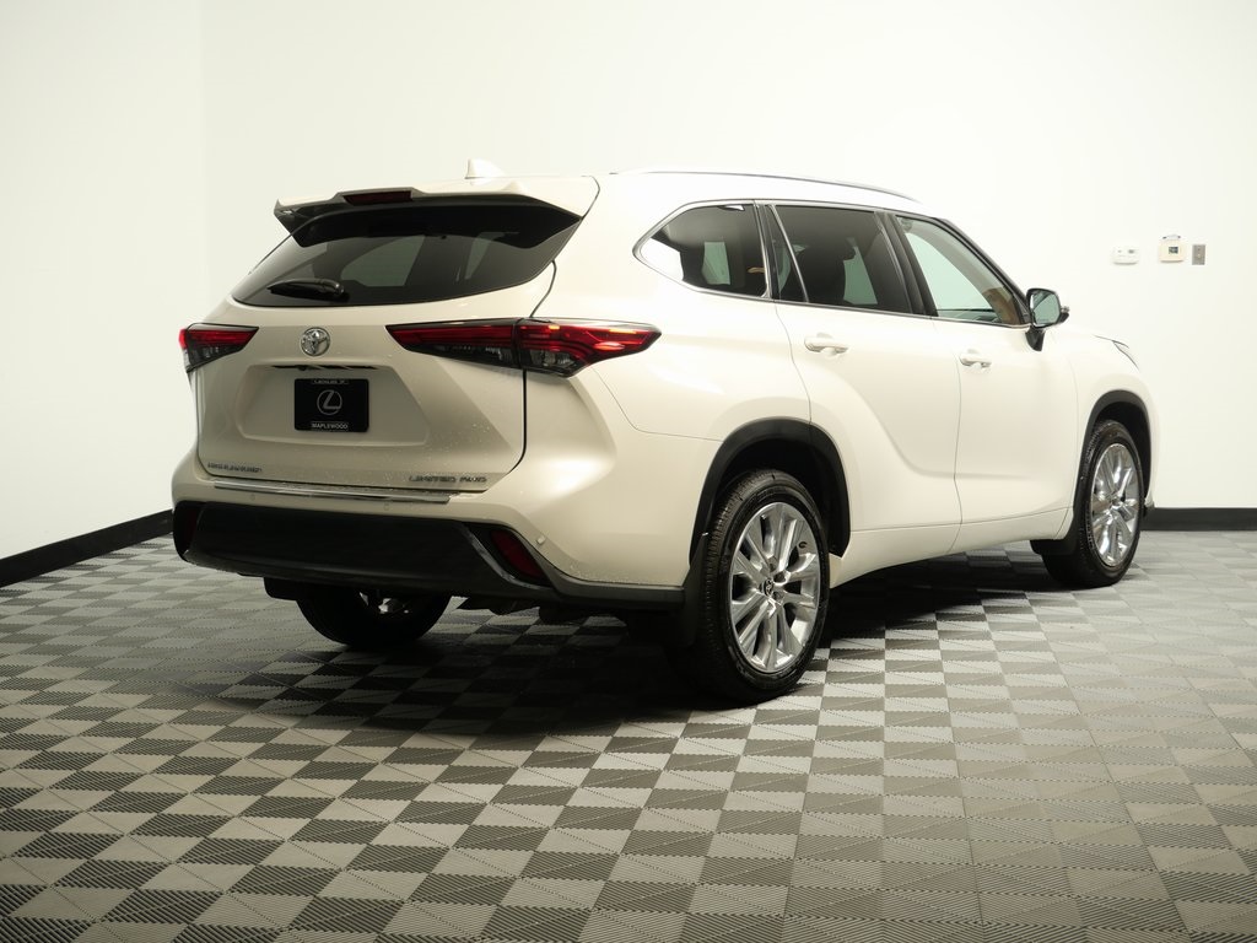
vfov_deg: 31.5
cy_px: 472
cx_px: 628
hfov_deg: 41.2
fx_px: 1670
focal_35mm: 46
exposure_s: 1/200
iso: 250
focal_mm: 23
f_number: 5.6
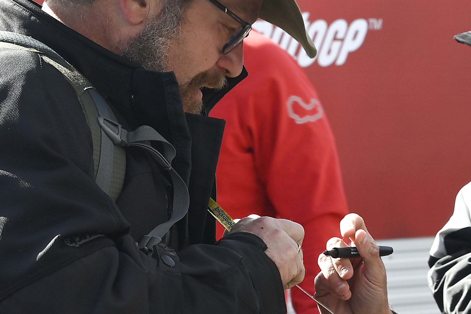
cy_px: 192
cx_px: 478
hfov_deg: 5.9
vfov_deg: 4.0
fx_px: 4539
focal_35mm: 347
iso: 200
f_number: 14
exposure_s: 1/125
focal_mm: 105
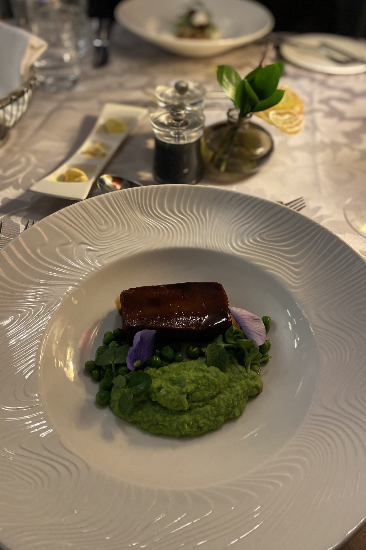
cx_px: 203
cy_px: 267
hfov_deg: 46.3
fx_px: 427
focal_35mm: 28
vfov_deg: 65.5
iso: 400
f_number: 1.8
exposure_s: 1/50
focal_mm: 4.25
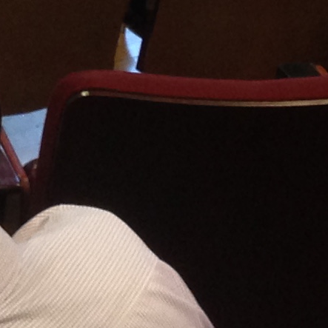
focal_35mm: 215
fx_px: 2305
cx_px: -267
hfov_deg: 7.9
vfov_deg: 7.8
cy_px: -332
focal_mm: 4.12
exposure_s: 1/20
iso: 100
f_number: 2.4
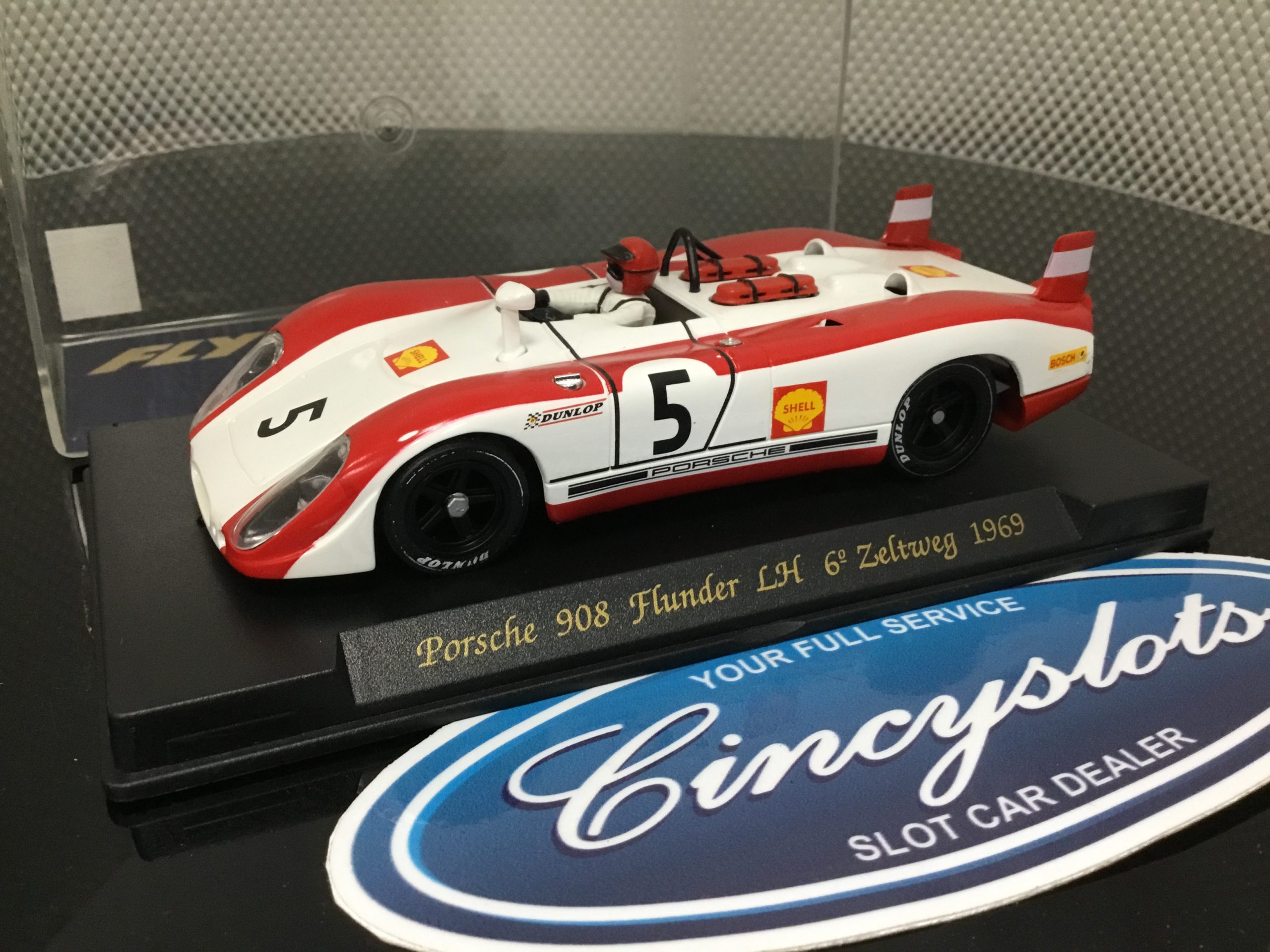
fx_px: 1137
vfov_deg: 45.4
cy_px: 476
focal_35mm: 31
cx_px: 635
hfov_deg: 58.4
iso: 125
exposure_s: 1/30
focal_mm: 3.3
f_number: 2.4
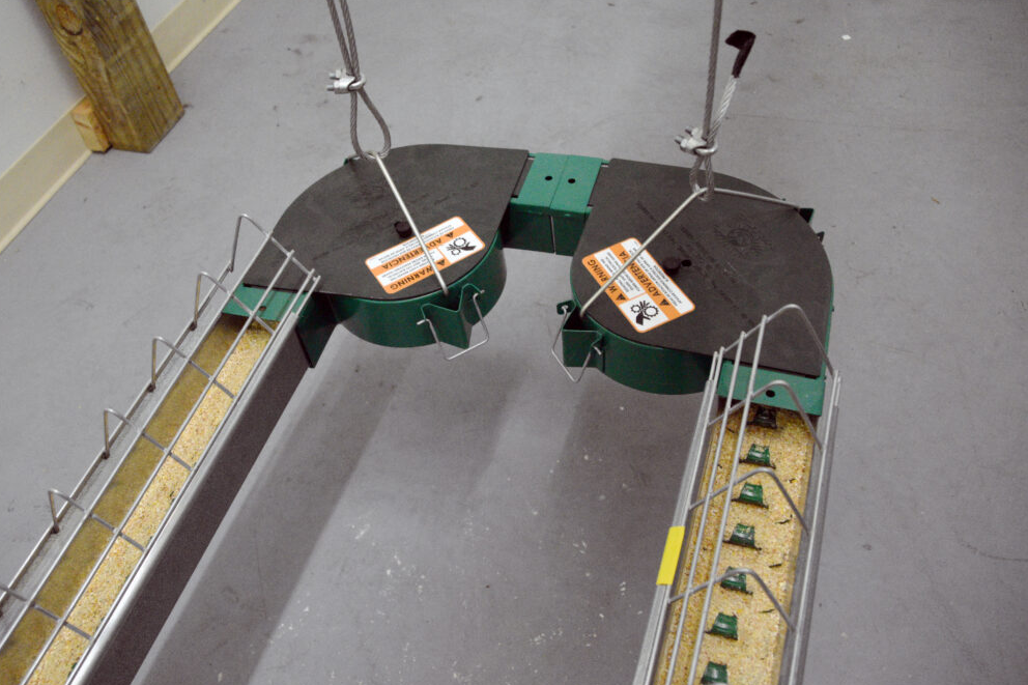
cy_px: 348
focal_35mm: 33
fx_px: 928
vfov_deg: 40.5
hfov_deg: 57.9
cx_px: 498
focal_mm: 21
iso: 3200
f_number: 3.8
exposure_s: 1/250
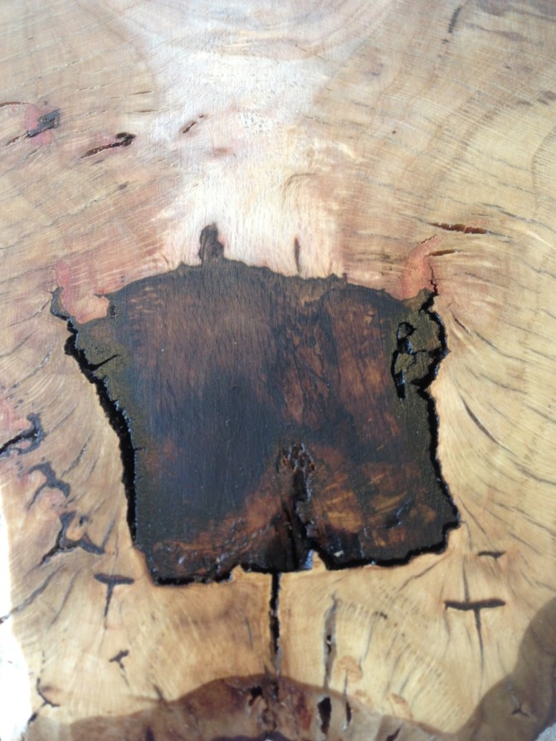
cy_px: 370
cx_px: 278
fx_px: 707
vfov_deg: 55.3
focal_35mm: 33
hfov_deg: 43.0
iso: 64
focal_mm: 4.13
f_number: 2.4
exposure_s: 1/20
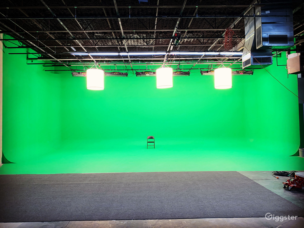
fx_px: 228
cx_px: 152
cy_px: 114
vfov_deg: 53.1
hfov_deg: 67.3
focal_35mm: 26
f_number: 1.8
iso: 100
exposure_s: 1/120
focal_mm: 4.25
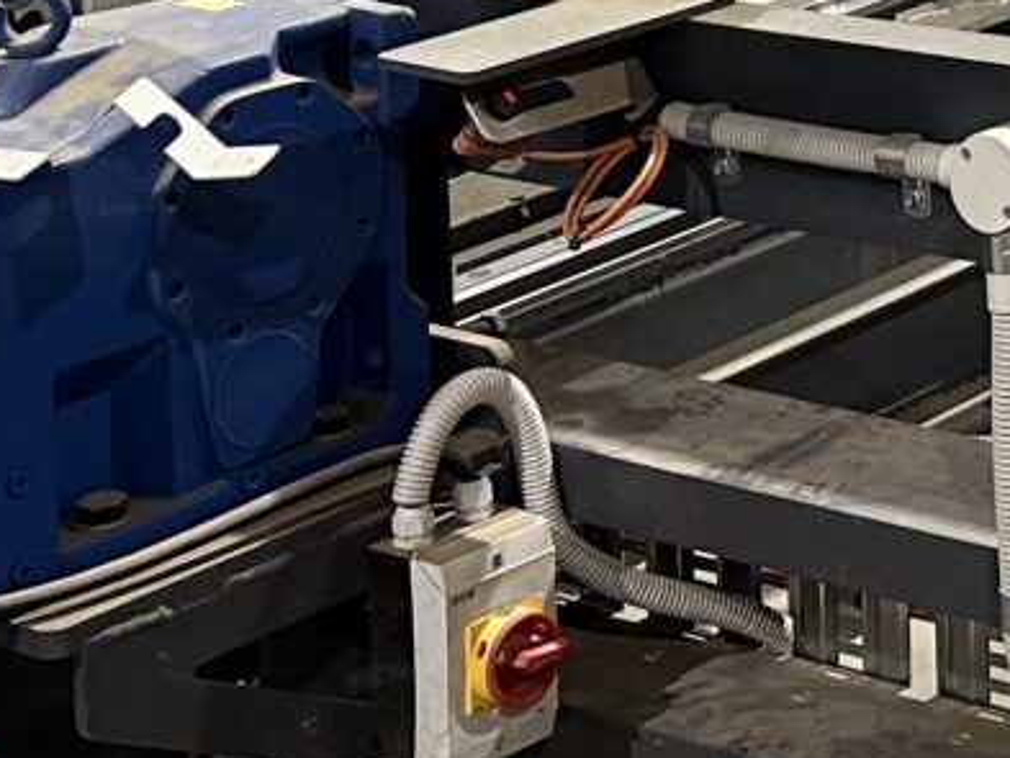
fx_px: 3648
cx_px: 1776
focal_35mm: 125
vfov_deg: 10.8
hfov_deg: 14.1
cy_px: -791
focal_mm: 6.86
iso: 125
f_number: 1.78
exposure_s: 1/50
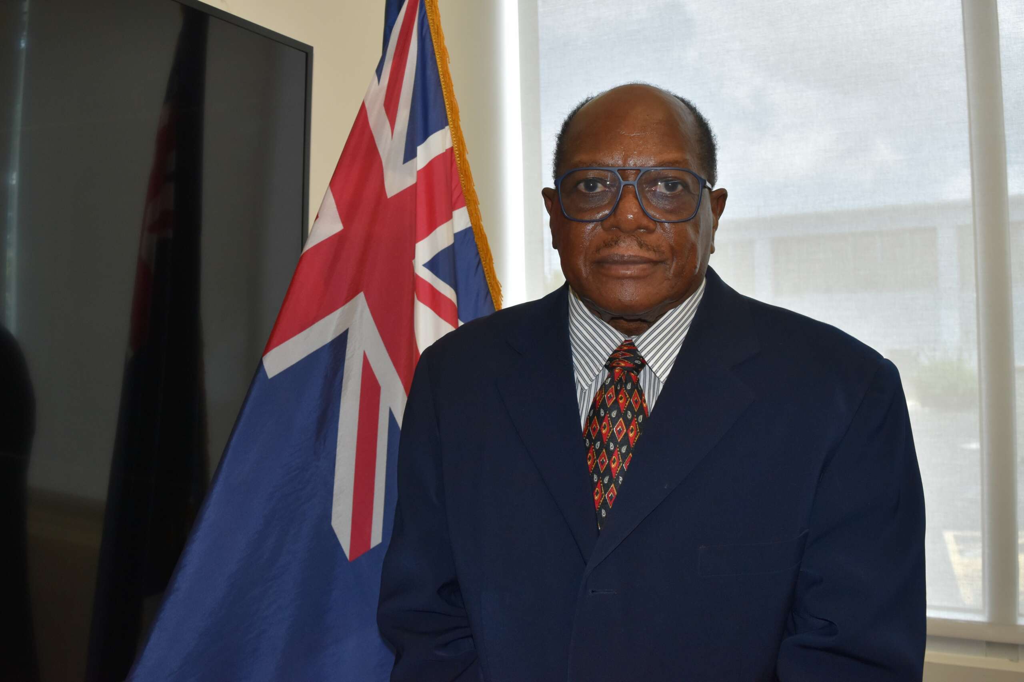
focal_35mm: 30
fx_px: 853
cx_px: 512
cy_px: 341
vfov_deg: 43.6
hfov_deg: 61.9
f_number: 5.6
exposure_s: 1/125
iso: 800
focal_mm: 20
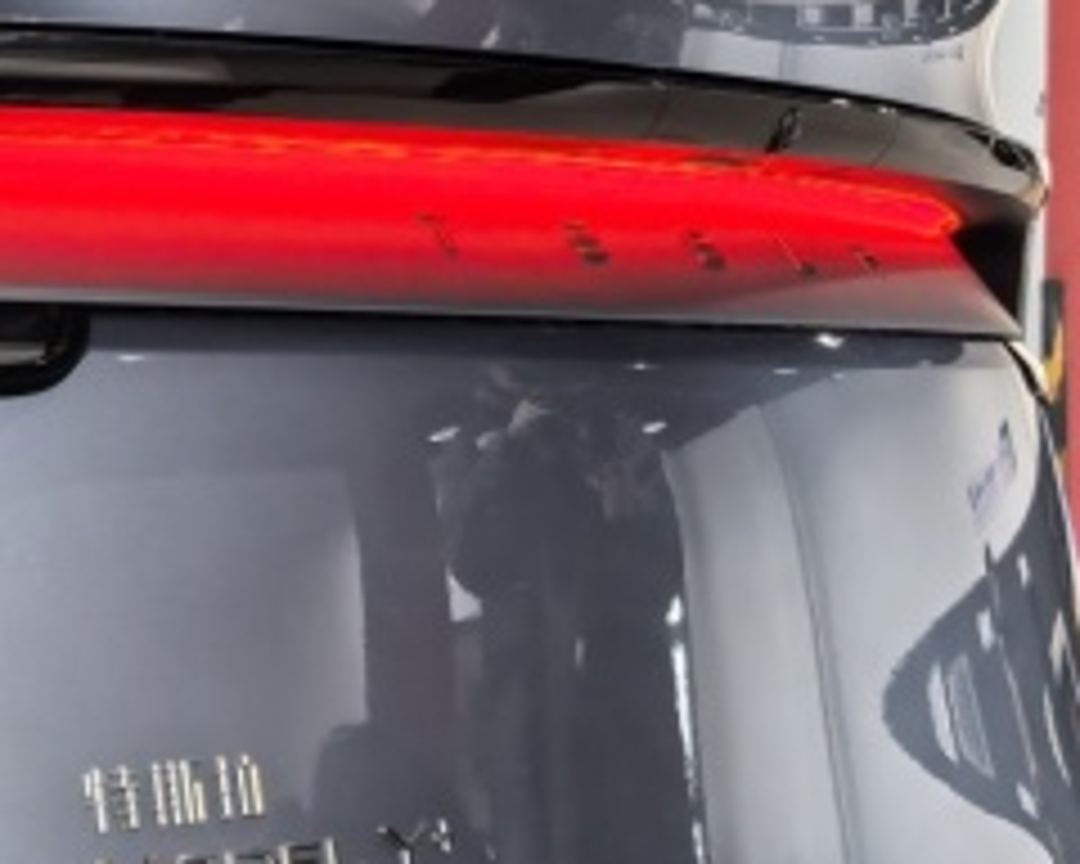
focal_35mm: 132
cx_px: -198
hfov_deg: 14.2
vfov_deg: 11.6
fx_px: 4219
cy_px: 36
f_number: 2
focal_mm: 8.5
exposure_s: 1/100
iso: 80
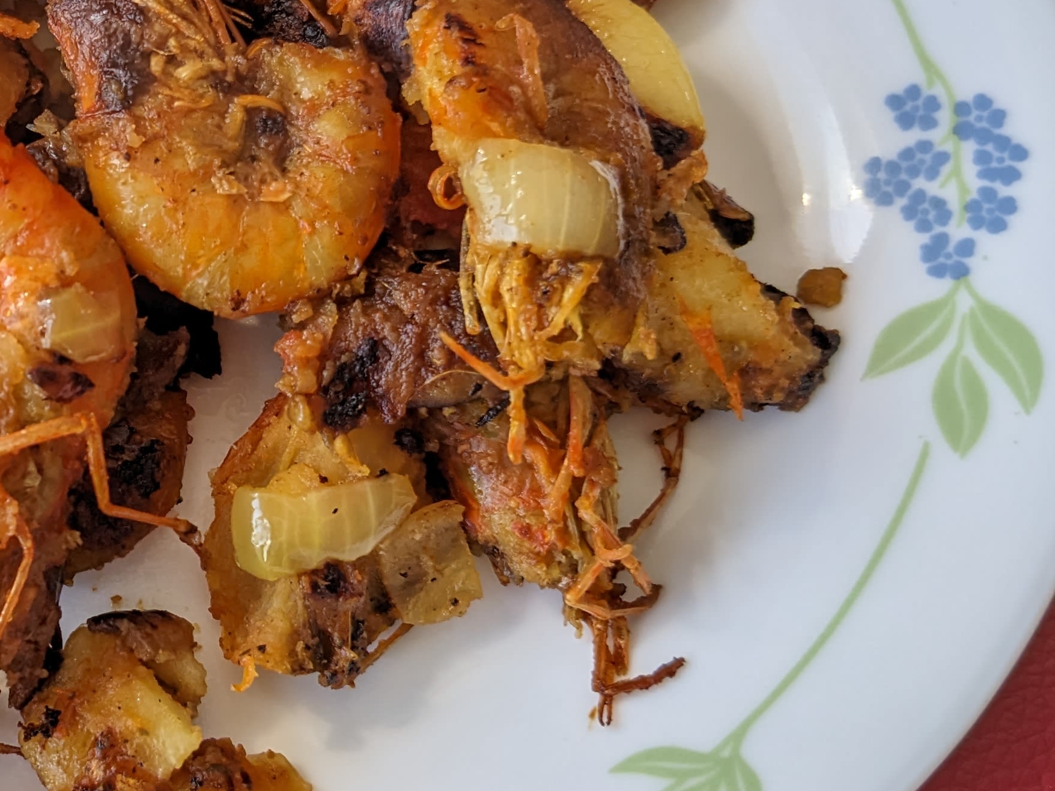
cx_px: 67
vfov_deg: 23.6
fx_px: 1890
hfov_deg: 29.6
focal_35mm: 62
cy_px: 280
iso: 58
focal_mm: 4.4
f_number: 1.7
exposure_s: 1/90
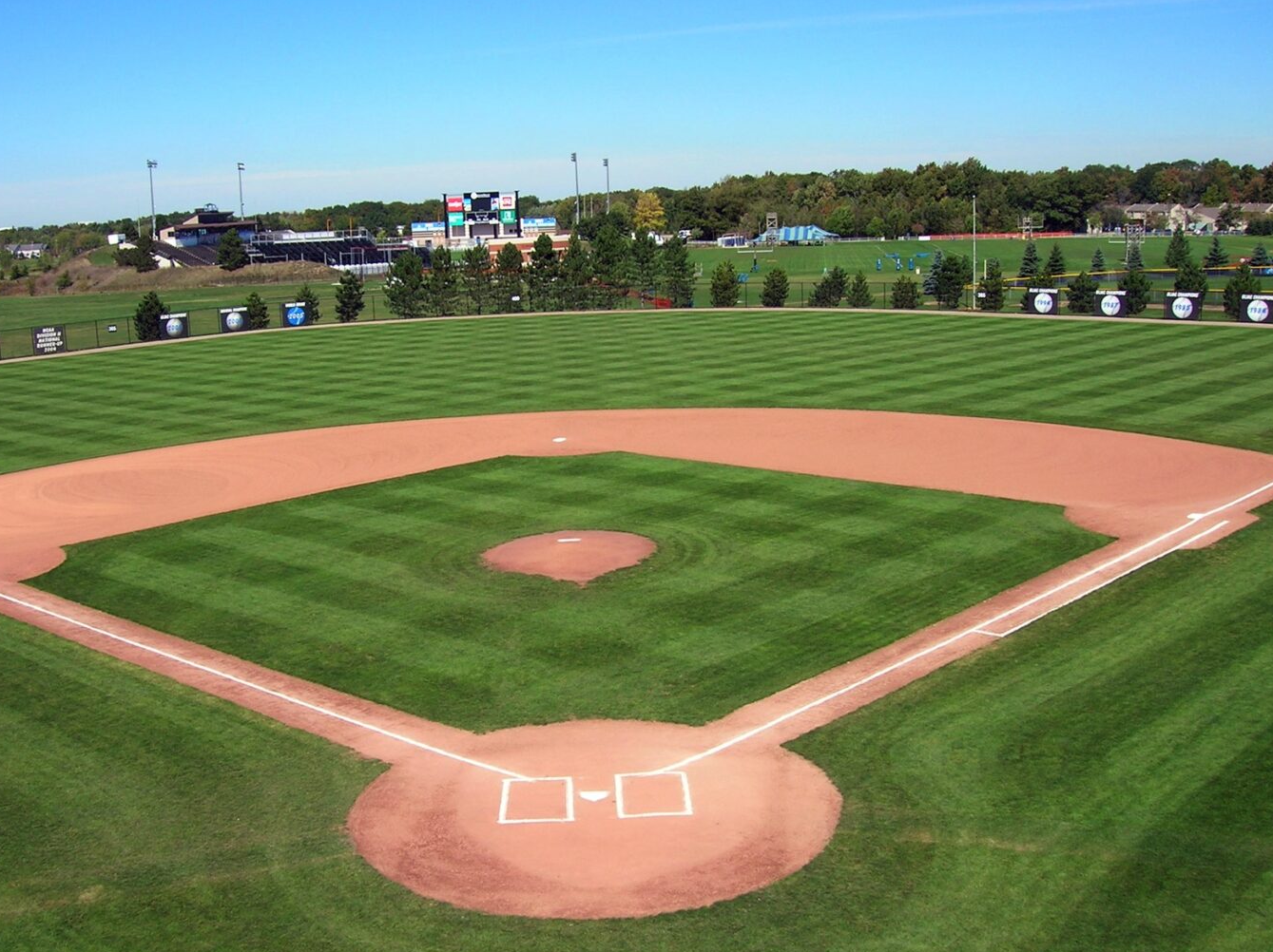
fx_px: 1433
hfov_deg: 47.8
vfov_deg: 36.8
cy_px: 484
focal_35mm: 39
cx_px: 582
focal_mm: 5.7
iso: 50
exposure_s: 1/366
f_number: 4.9
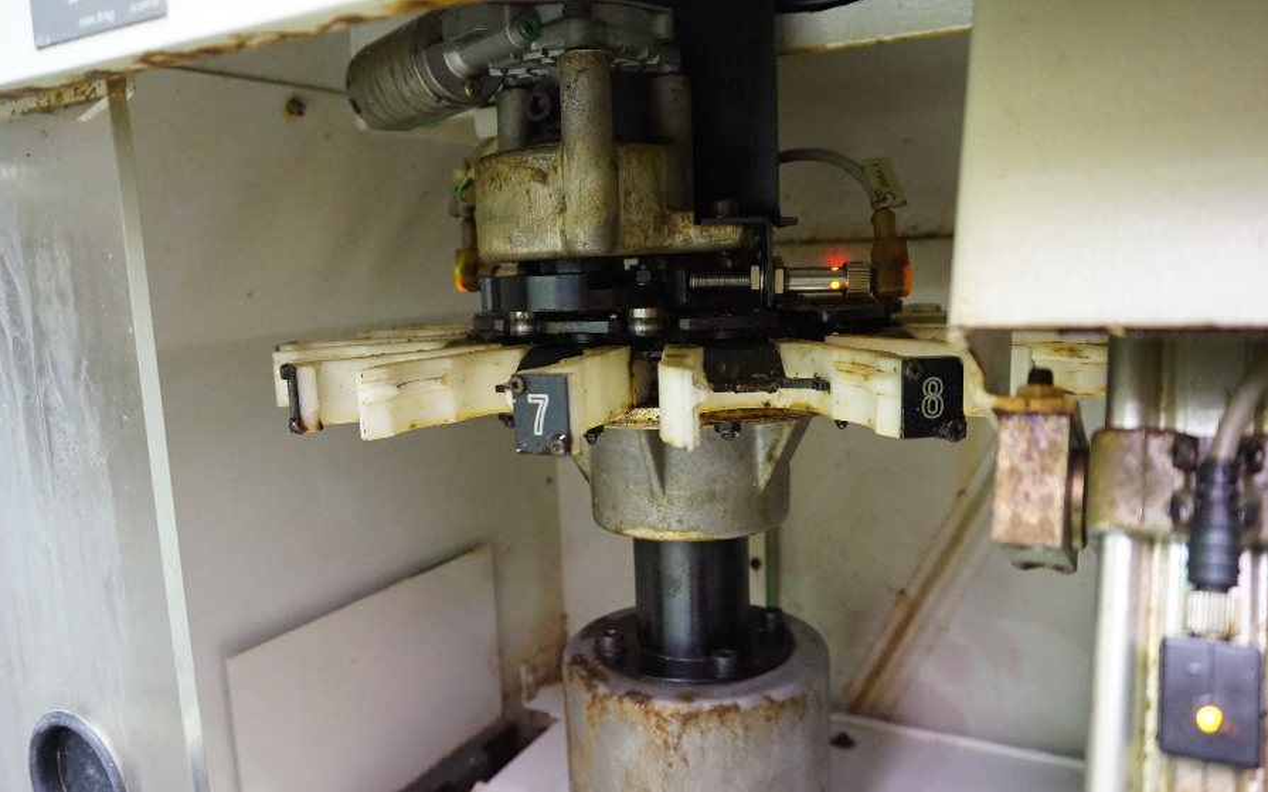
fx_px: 967
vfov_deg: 44.5
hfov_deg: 66.5
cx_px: 623
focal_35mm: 28
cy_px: 414
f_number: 3.5
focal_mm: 16
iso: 3200
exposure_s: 1/20
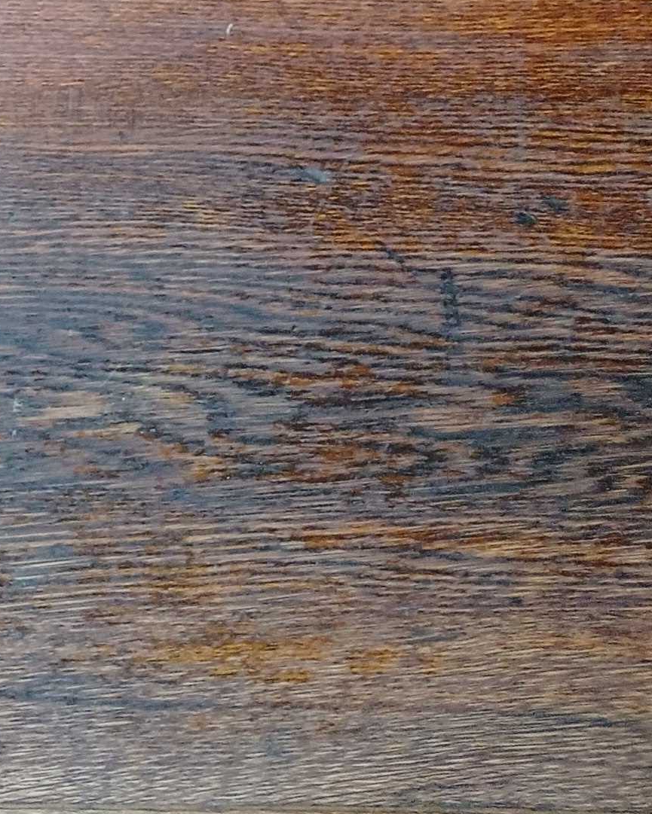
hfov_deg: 12.7
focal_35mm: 101
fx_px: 2436
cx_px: -783
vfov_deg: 18.3
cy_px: -72
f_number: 1.79
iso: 463
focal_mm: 4.74
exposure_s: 1/33.3
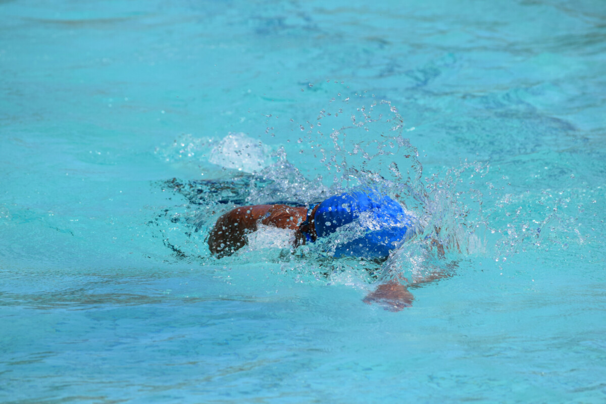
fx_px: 5050
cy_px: 202
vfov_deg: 4.6
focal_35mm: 300
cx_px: 303
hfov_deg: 6.9
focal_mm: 200
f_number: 8
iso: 200
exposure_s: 1/1000
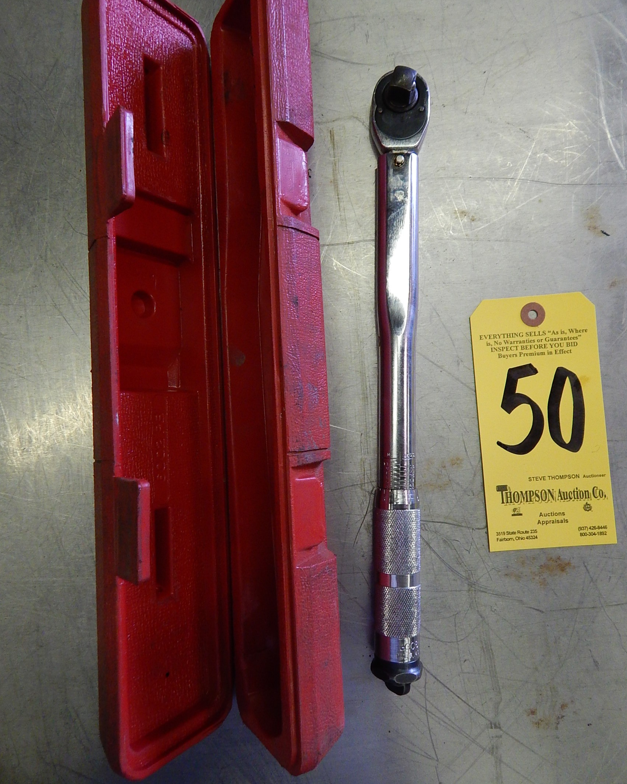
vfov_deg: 70.3
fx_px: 557
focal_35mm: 24
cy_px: 382
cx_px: 314
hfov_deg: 58.8
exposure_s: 1/30
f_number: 3
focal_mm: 4
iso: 125
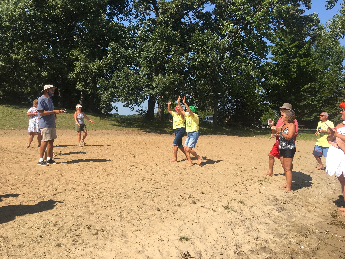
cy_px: 130
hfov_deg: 61.7
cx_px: 172
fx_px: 289
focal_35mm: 29
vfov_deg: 48.2
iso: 25
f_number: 2.2
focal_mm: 4.15
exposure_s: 1/1241
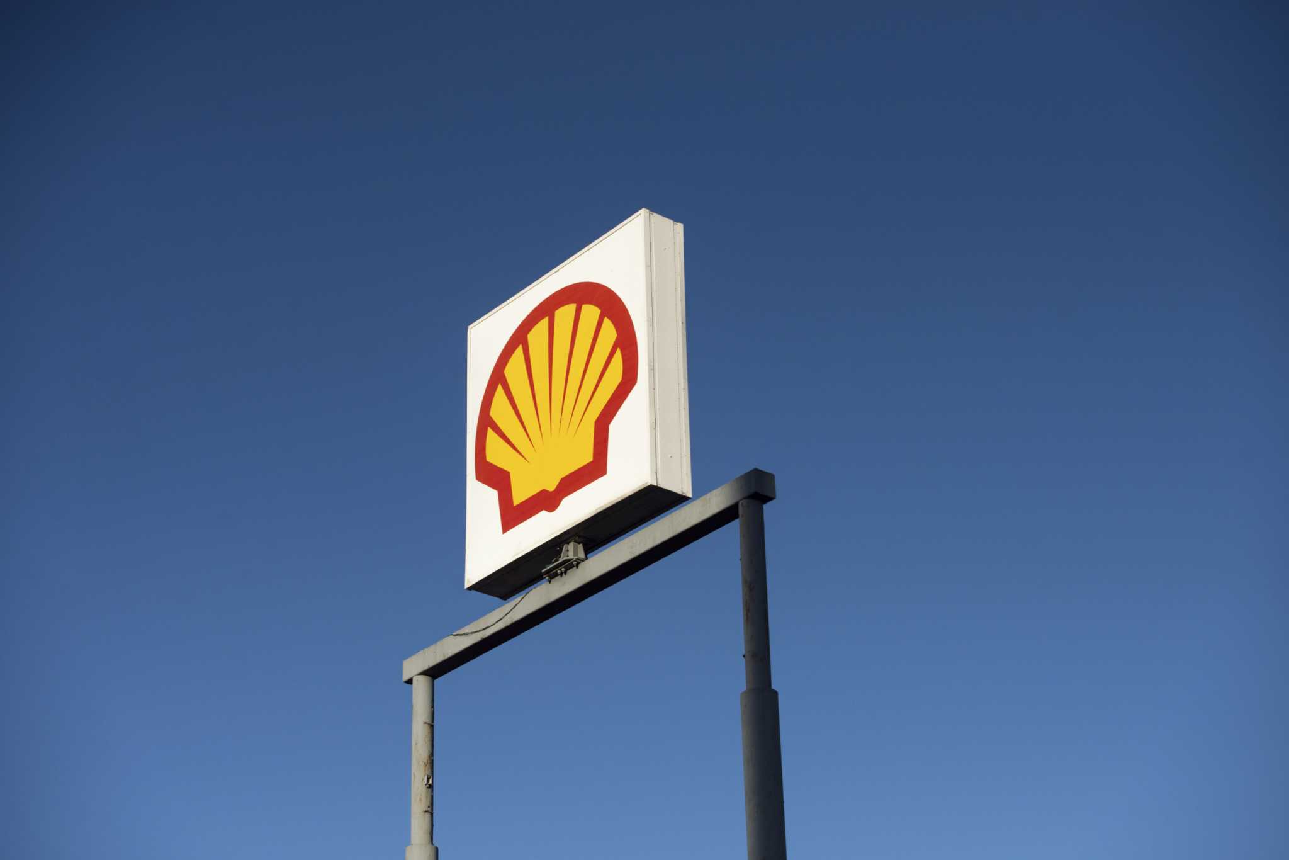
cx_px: 644
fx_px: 2507
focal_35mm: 70
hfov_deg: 28.8
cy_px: 430
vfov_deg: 19.5
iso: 250
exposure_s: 1/5000
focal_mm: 70
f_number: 4
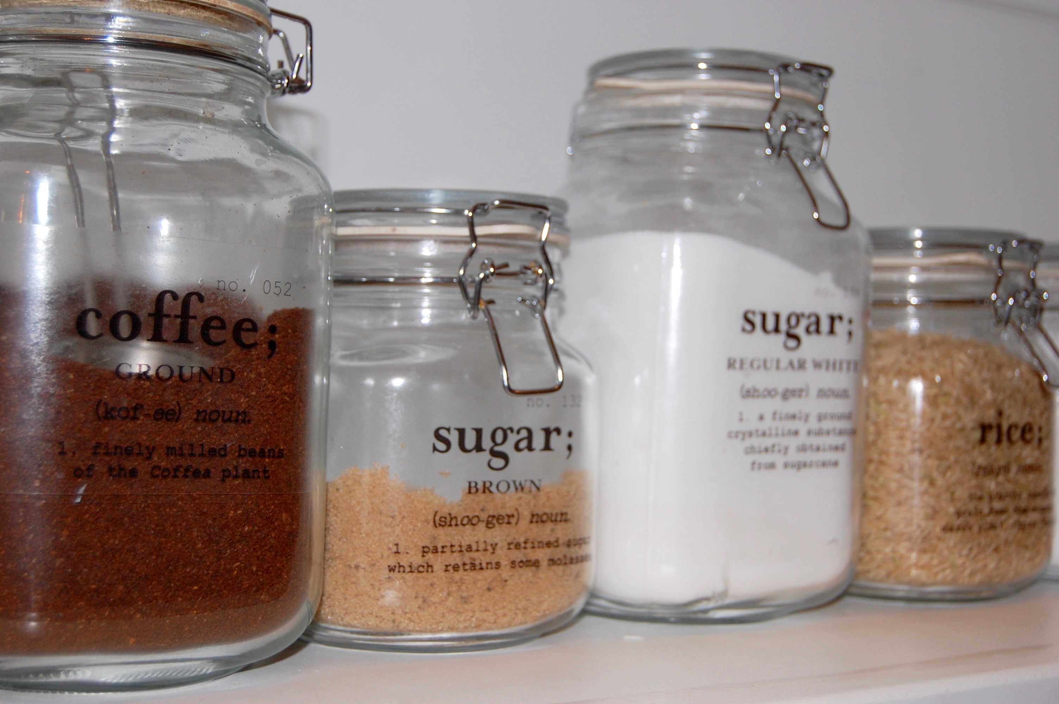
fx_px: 1499
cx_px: 530
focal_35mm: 51
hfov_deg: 38.9
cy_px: 352
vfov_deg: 26.4
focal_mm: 34
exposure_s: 1/60
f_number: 4.5
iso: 400
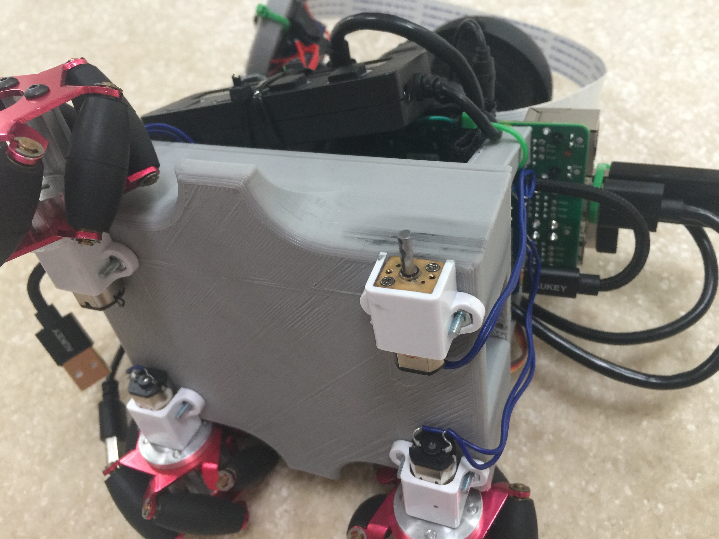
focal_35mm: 29
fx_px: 602
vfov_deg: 48.2
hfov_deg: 61.7
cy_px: 270
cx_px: 360
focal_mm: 4.15
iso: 64
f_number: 2.2
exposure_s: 1/15
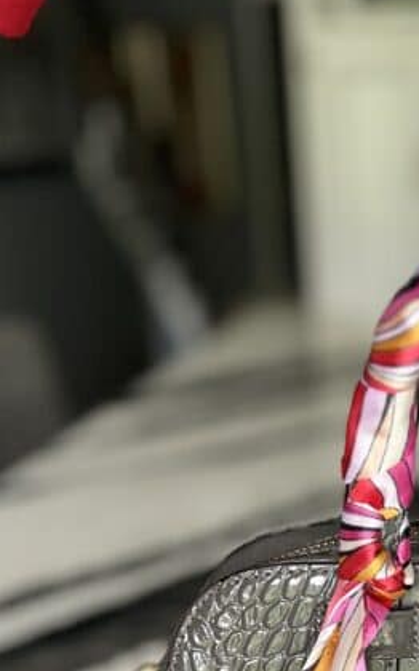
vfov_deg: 33.8
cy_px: 638
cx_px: 473
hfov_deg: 21.8
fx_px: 1025
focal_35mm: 56
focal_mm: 5.7
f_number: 1.5
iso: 125
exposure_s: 1/69
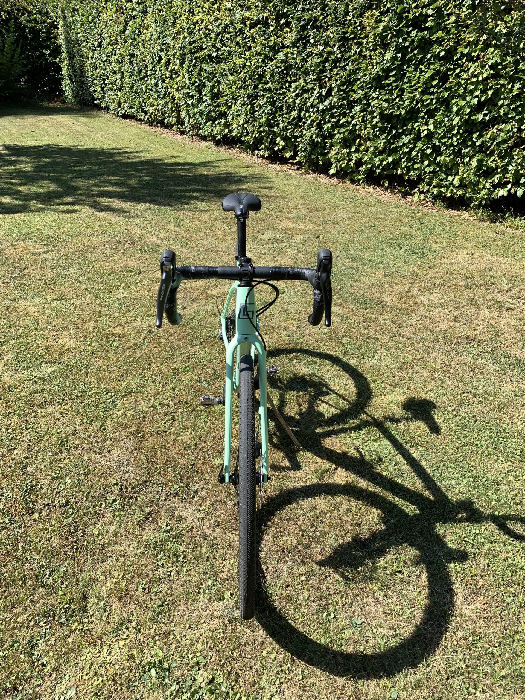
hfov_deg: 53.1
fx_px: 526
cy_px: 350
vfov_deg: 67.3
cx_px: 262
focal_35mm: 26
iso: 25
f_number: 1.8
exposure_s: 1/991
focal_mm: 4.25
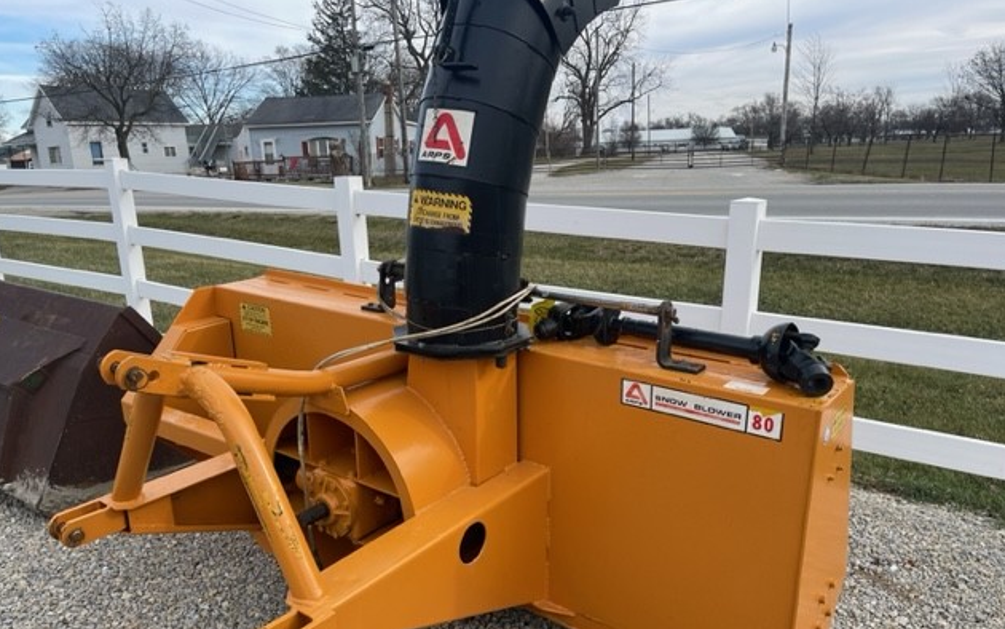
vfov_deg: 44.4
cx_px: 504
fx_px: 767
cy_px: 374
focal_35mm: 28
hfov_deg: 66.5
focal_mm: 5.1
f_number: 1.6
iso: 32
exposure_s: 1/1534
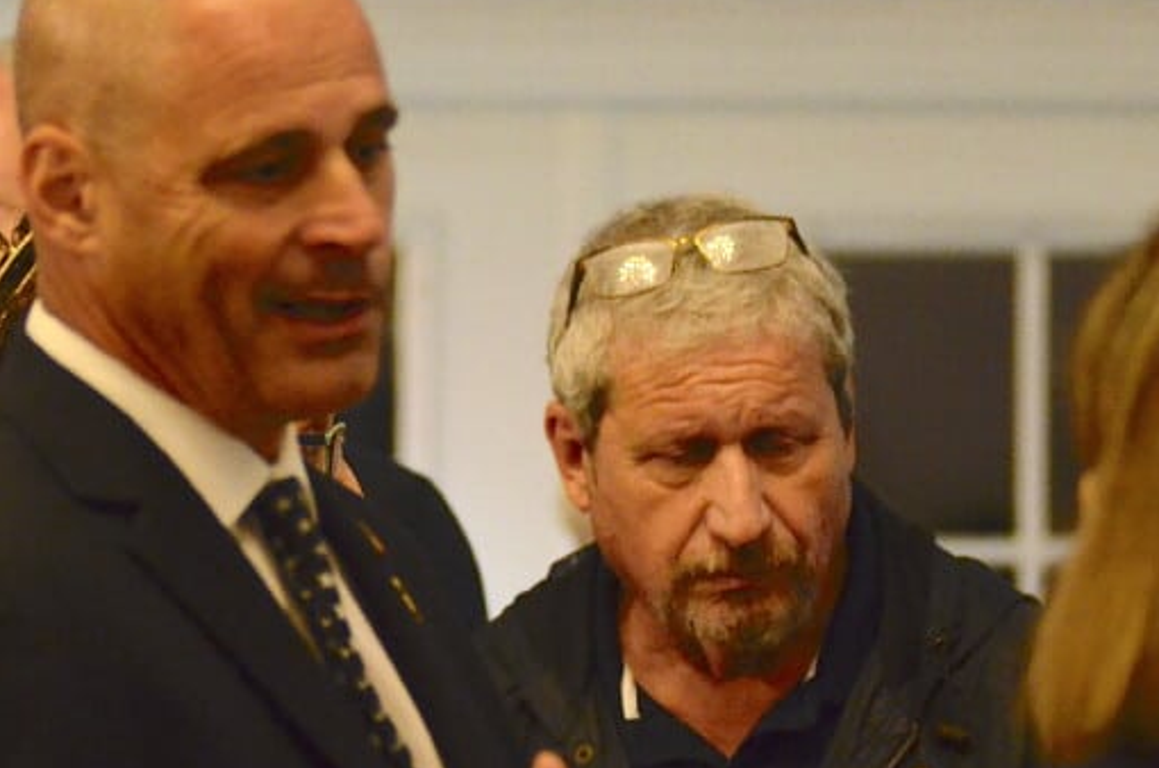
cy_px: 307
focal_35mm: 301
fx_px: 9672
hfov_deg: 6.9
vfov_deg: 4.5
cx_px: 361
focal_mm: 100
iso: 3200
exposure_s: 1/100
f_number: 2.8
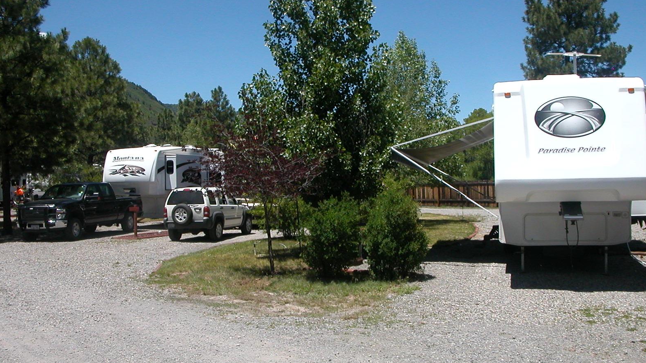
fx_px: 702
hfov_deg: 49.4
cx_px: 327
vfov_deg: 29.0
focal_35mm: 41
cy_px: 203
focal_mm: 5.6
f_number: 4.5
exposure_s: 1/742
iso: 100
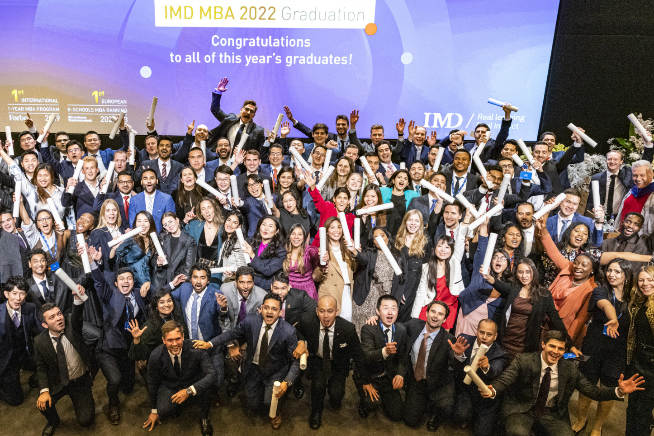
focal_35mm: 34
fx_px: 618
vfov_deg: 38.9
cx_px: 249
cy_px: 198
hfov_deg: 55.2
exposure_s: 1/200
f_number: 5.6
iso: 3200
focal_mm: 24
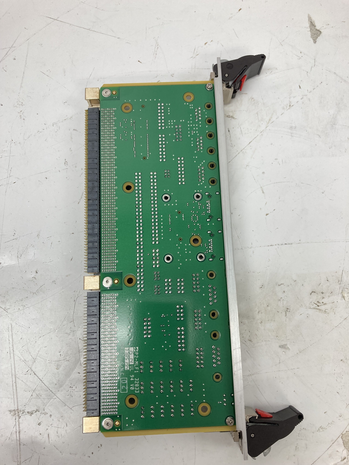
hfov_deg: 49.7
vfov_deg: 63.4
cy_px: 232
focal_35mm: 28
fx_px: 376
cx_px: 174
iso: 80
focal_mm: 3.99
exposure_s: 1/120
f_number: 1.8
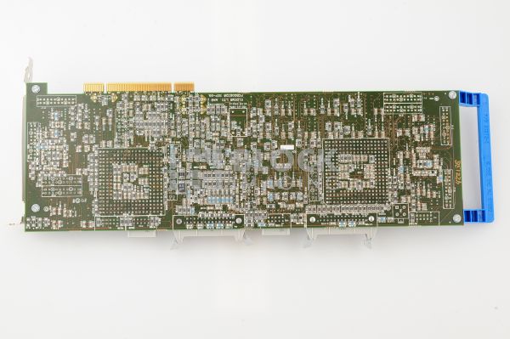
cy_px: 170
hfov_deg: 39.6
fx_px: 708
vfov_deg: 26.9
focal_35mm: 50
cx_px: 255
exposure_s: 1/125
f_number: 11
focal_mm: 50
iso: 1600
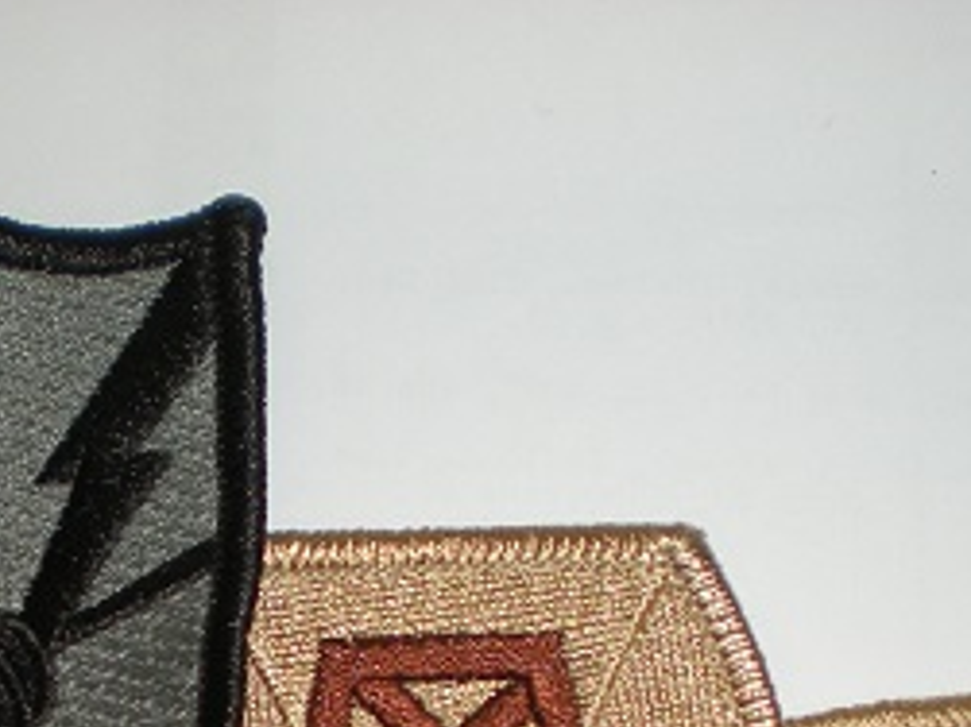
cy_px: 932
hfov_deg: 19.8
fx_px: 2776
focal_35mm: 99
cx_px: 331
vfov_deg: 14.3
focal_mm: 6.3
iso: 64
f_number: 3.1
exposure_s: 1/30
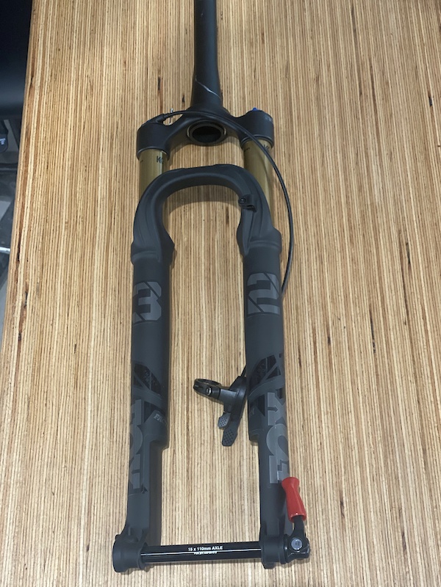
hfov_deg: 28.0
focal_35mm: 52
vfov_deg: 36.8
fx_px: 883
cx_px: 220
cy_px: 294
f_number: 2
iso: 250
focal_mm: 6
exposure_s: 1/40
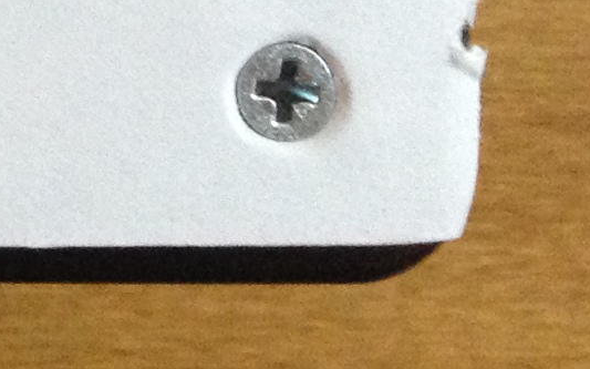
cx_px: -1002
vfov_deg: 5.3
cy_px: -906
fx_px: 3650
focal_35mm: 227
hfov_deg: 8.2
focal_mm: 4.28
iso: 200
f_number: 2.4
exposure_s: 1/20
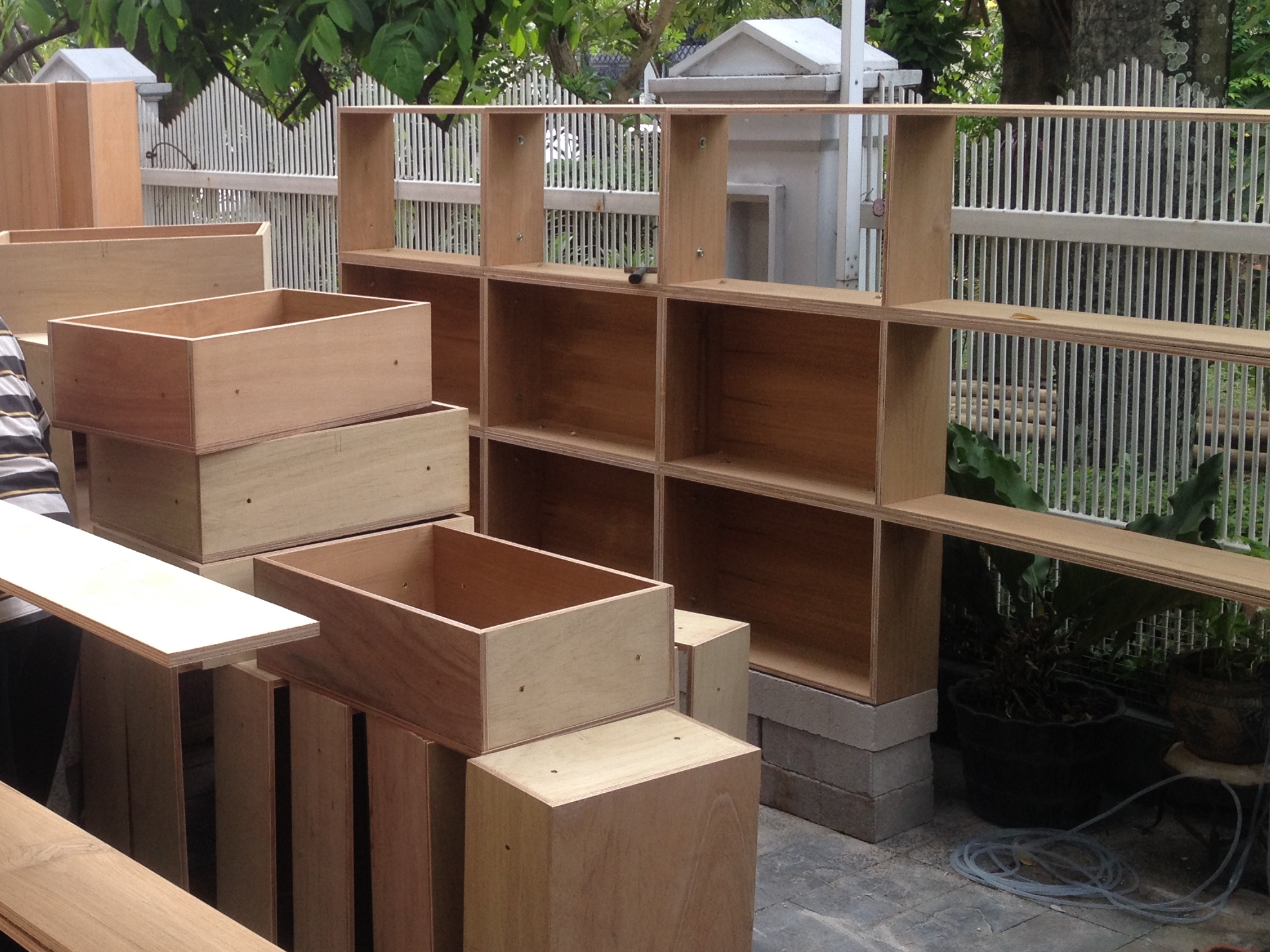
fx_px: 2128
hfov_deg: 32.4
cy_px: 411
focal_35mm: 58
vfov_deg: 25.2
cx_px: 272
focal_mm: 4.28
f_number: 2.4
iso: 50
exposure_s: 1/173
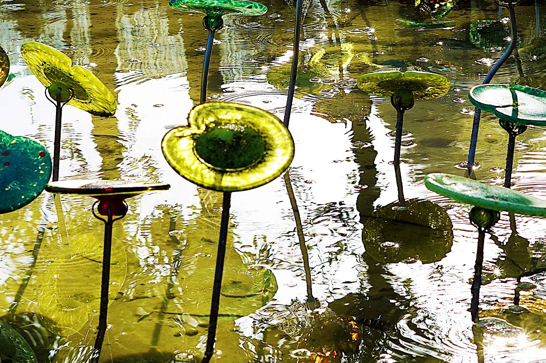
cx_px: 396
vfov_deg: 9.4
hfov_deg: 14.1
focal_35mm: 145
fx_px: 2198
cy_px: 88
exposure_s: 1/250
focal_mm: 50
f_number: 7.1
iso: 100
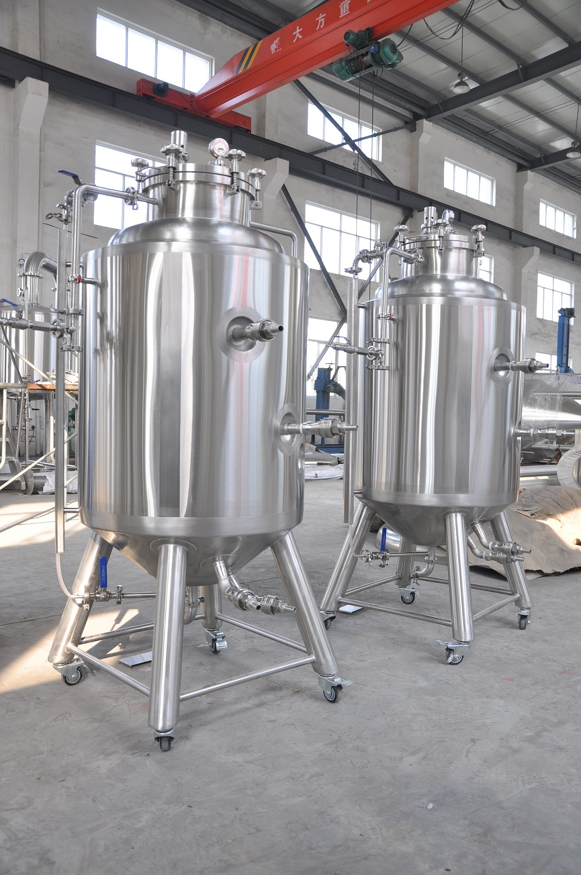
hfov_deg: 41.6
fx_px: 764
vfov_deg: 59.5
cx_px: 290
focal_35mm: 32
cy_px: 438
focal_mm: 21
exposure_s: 1/50
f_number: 3.8
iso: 200
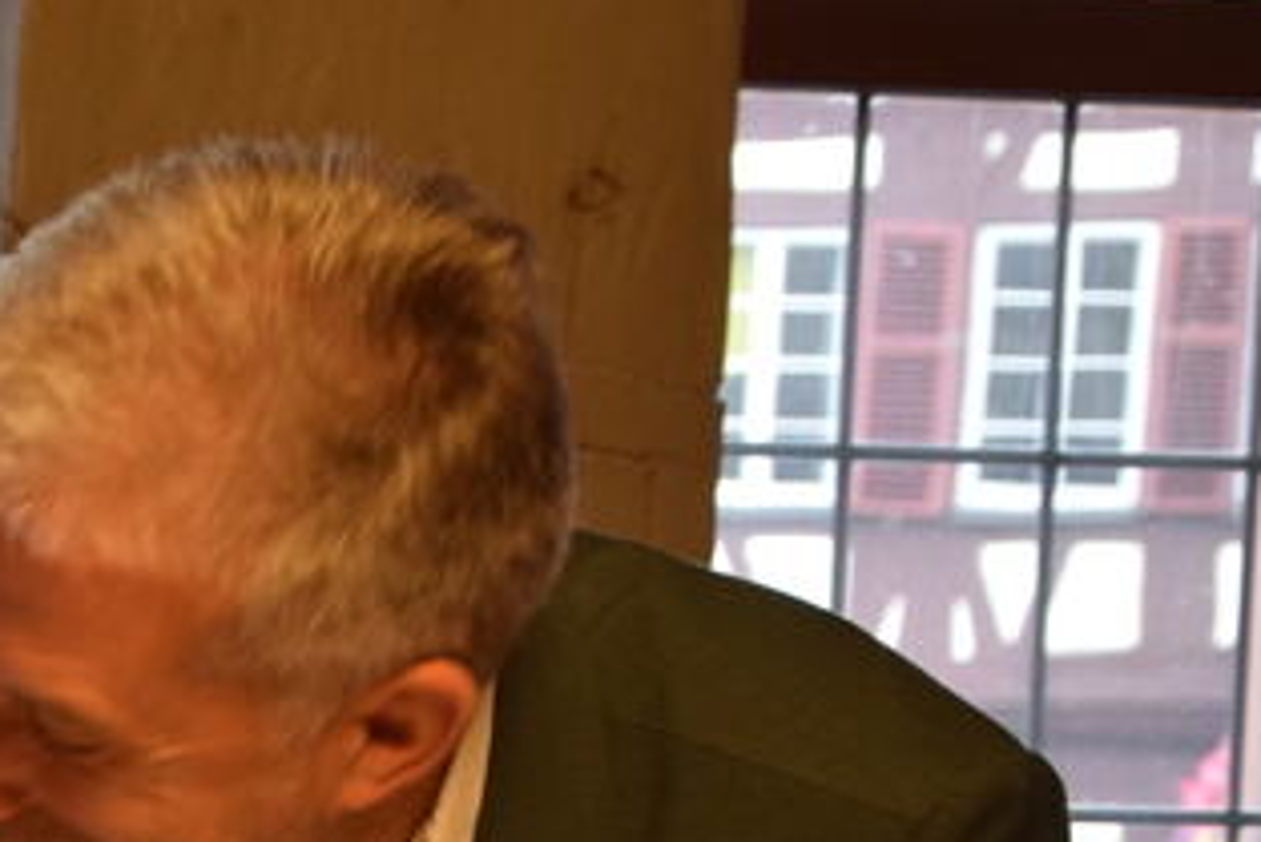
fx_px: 7040
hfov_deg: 10.0
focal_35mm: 201
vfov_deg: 6.7
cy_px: 1507
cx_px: -534
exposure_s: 1/60
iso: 450
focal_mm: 35
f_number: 4.5
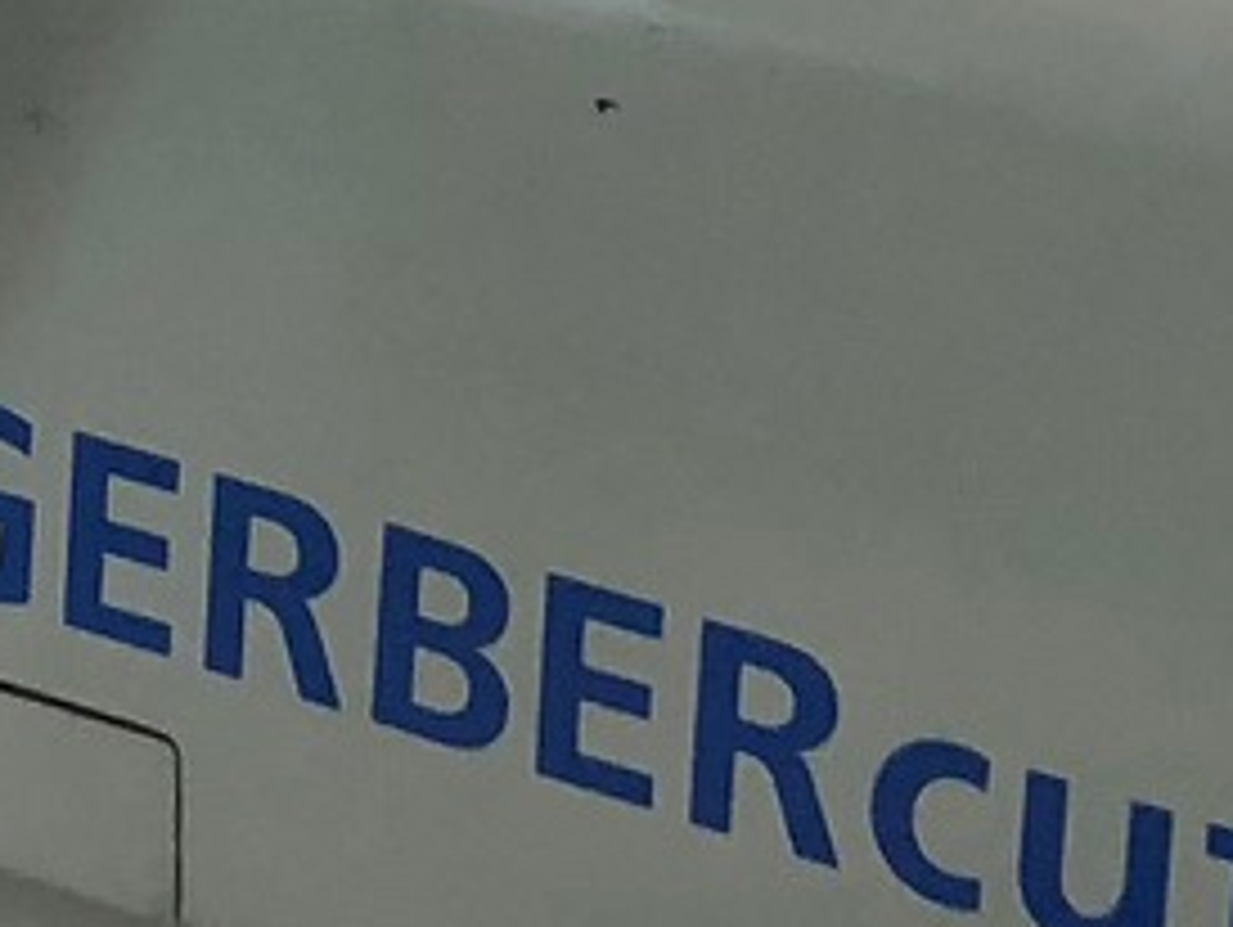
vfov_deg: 7.0
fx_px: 7344
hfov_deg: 9.3
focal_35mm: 206
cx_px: -706
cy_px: -819
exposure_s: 1/20
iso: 40
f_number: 1.8
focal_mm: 4
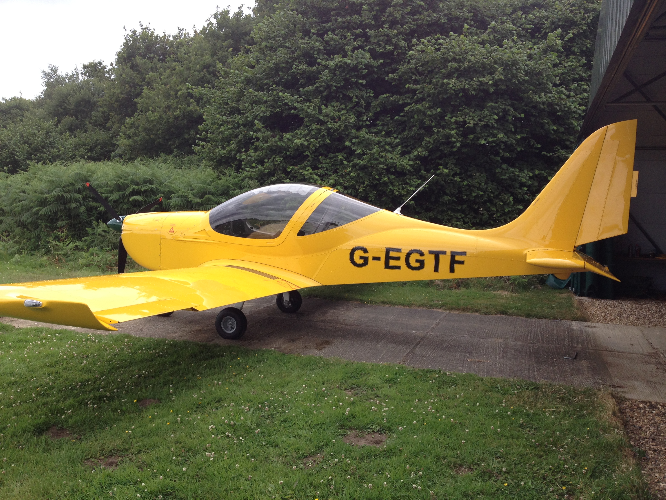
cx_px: 333
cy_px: 250
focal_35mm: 35
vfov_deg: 40.7
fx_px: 673
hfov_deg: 52.6
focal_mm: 4.28
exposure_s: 1/389
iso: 50
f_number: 2.4
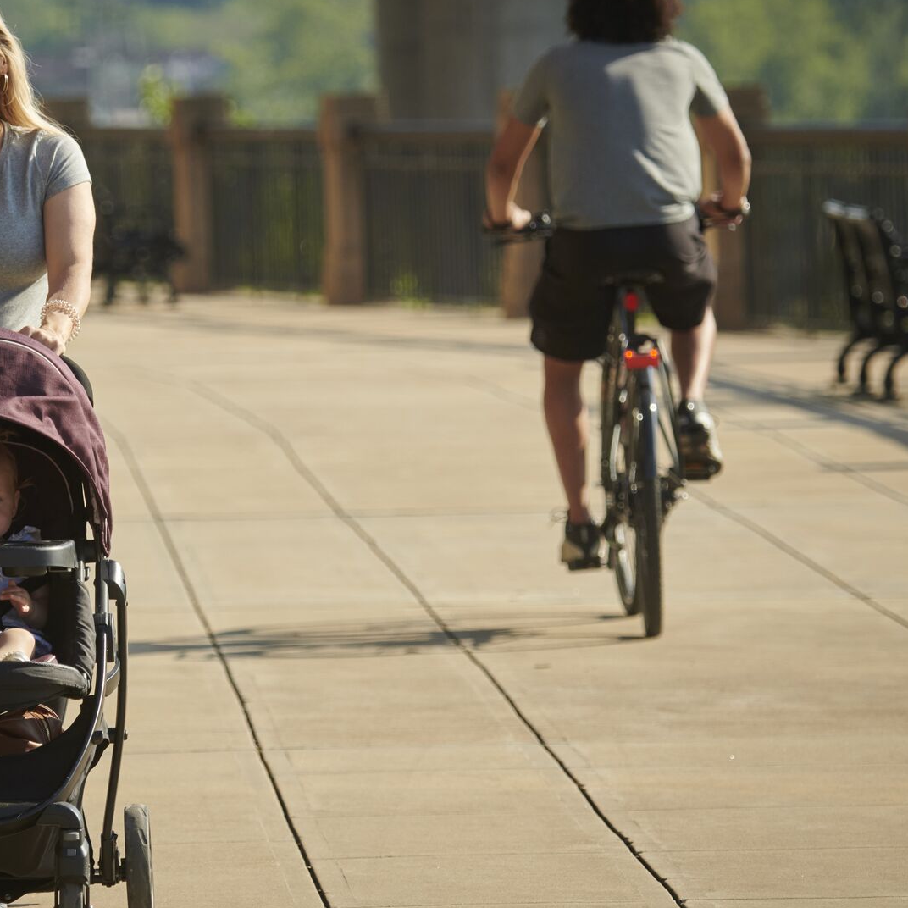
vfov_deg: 4.4
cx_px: 286
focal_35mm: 394
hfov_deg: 4.4
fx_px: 11693
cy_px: 422
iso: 800
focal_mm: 230
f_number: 5.3
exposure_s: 1/2000
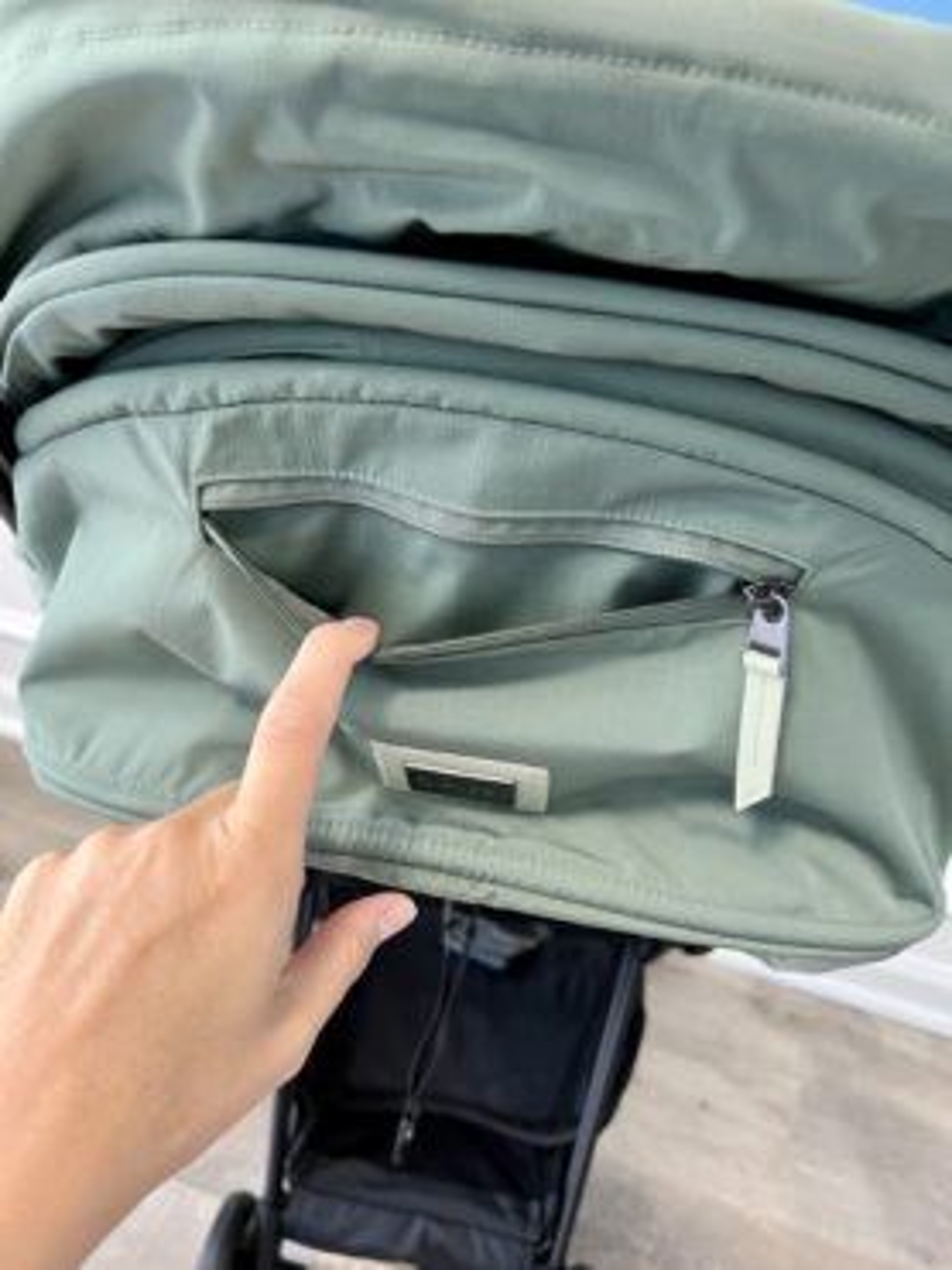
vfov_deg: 67.3
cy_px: 635
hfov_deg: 53.0
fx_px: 954
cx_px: 476
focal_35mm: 26
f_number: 1.5
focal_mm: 5.7
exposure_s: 1/60
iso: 320
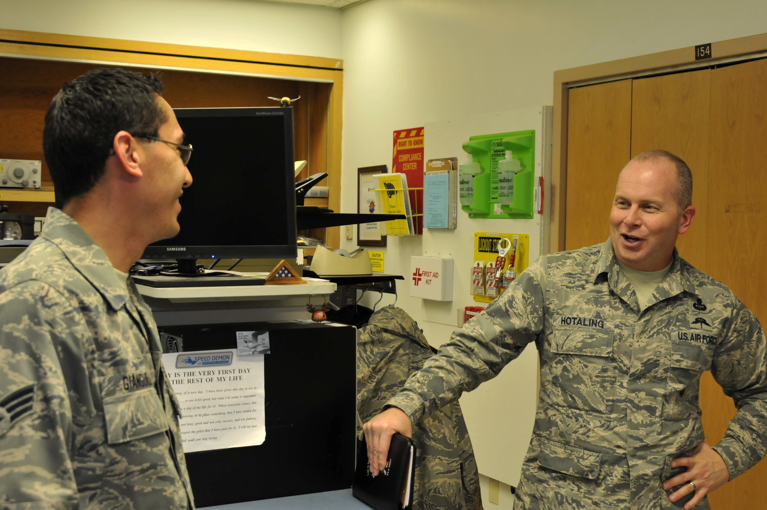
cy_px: 255
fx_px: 1085
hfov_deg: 38.9
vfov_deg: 26.4
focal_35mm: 51
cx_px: 384
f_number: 5.6
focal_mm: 34
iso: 800
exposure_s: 1/50
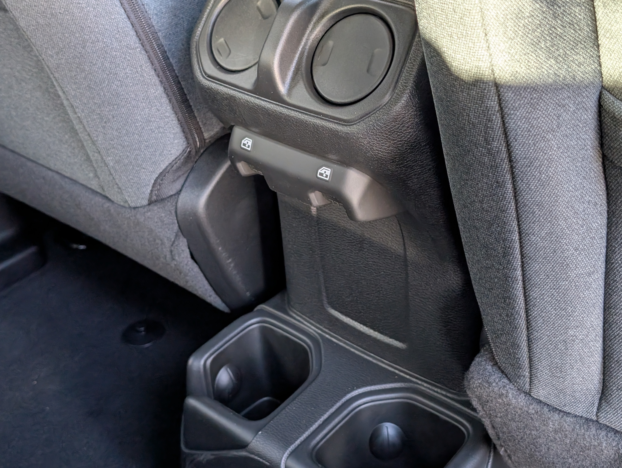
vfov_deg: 29.7
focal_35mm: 49
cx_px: 311
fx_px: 882
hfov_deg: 38.9
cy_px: 234
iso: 165
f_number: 1.68
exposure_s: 1/62.8
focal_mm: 6.9
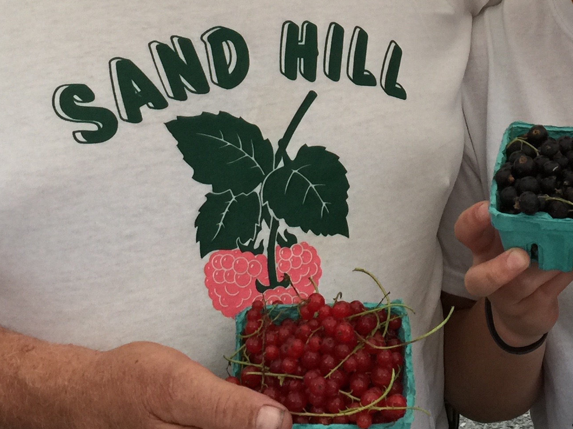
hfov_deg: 26.4
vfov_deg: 19.4
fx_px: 1208
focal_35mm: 73
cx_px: 426
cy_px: -37
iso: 40
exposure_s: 1/30
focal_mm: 4.15
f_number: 2.2
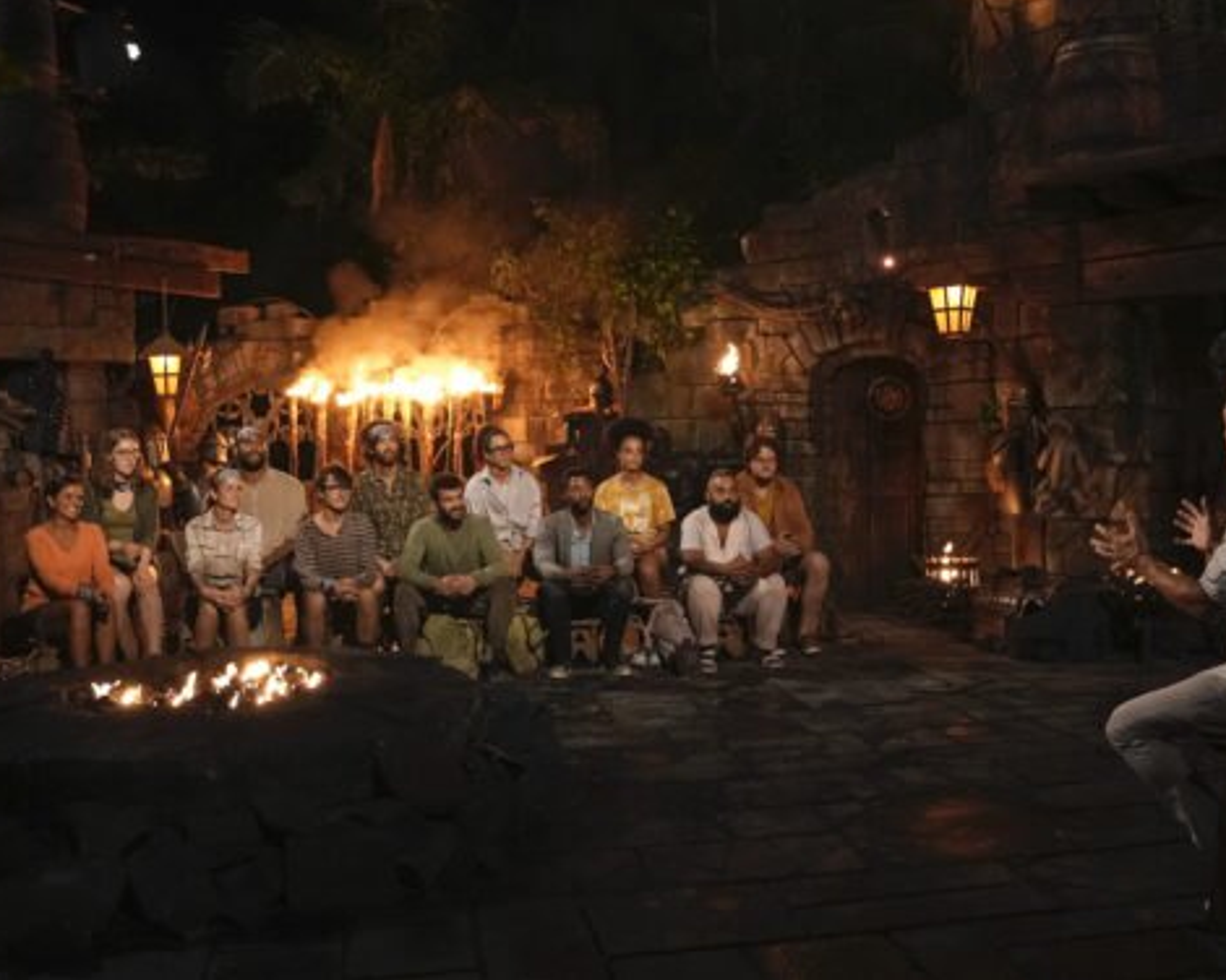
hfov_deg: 54.1
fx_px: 1197
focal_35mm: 33
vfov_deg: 44.5
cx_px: 668
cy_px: 487
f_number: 4.5
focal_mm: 29
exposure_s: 1/60
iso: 16000
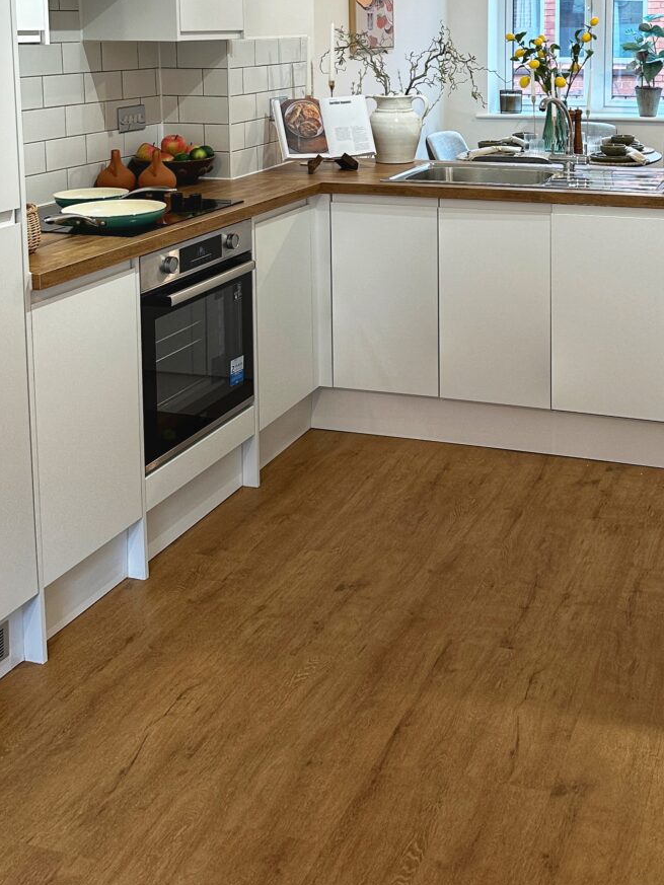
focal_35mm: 44
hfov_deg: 32.5
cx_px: 461
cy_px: 142
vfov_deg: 40.6
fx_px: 1125
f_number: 1.78
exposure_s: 1/50
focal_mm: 6.86
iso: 125
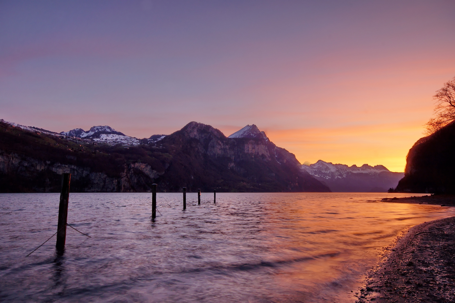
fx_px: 303
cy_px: 152
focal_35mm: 24
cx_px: 228
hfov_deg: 73.7
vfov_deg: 53.1
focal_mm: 16
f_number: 16
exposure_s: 1/2
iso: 100
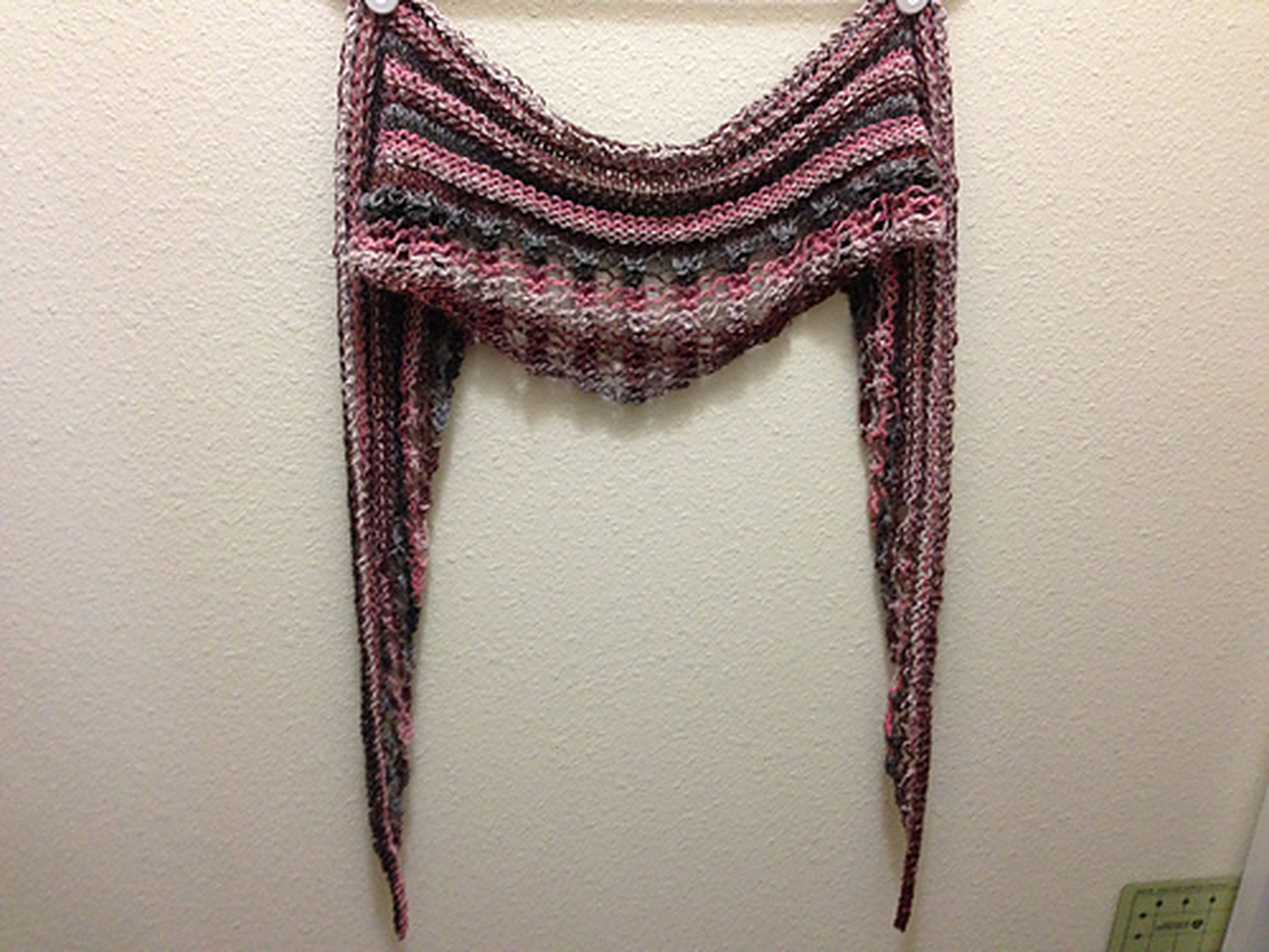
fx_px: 1210
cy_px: 476
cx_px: 634
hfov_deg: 55.4
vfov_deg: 42.9
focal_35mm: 33
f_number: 2.4
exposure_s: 1/20
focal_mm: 4.12
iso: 320
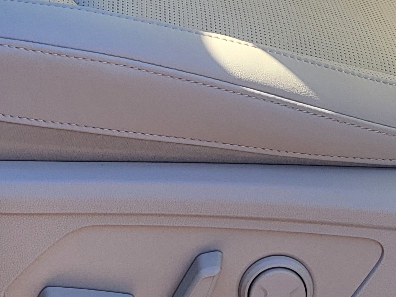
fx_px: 1213
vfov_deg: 12.7
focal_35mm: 106
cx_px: 209
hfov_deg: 18.5
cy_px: -245
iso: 40
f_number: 1.8
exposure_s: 1/612
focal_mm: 5.4
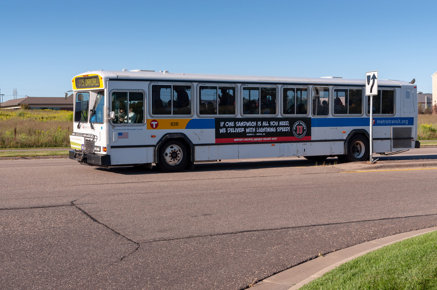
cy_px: 145
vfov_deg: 25.7
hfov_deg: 37.9
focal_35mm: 52
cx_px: 218
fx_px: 636
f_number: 8
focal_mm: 35
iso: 200
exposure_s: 1/500
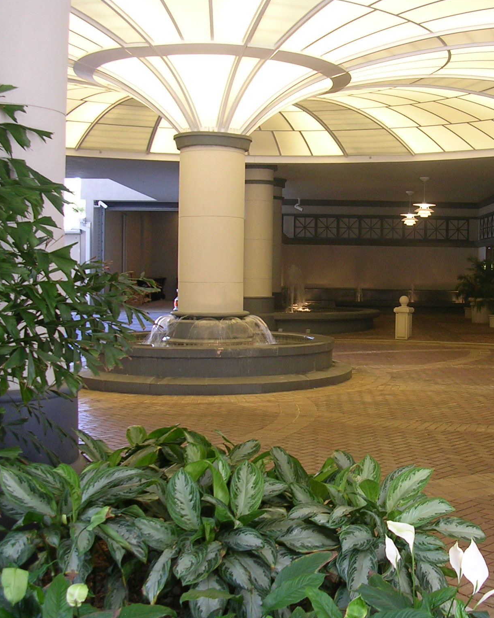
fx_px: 914
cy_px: 308
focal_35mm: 50
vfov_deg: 37.3
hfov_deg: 29.6
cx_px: 393
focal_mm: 5.8
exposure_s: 1/30.1
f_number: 2.8
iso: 50
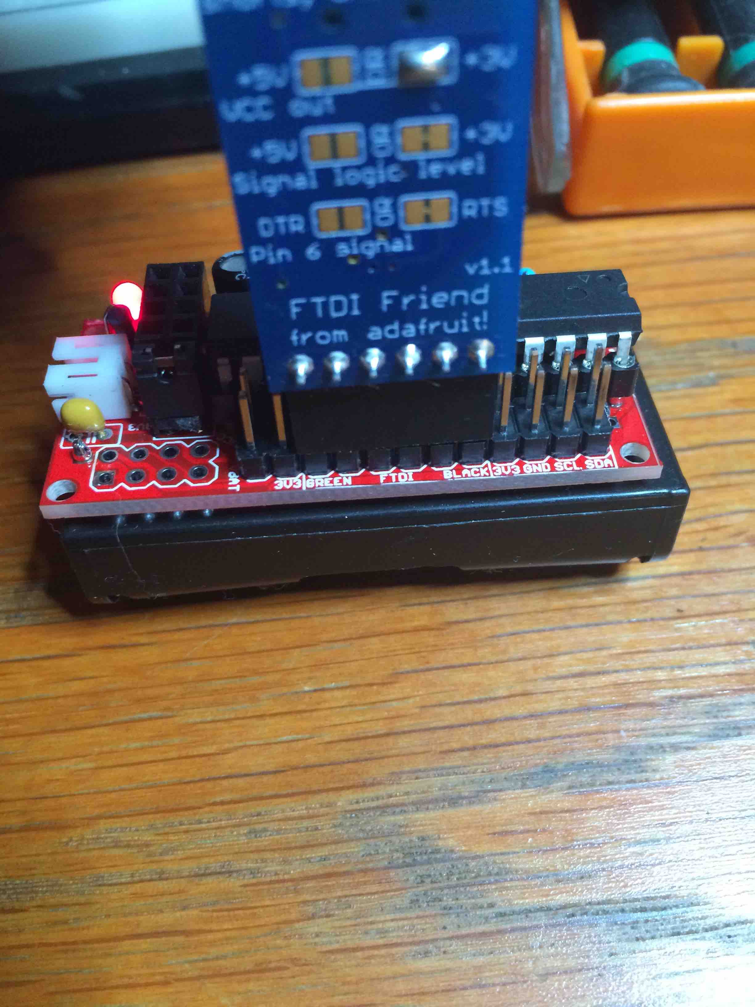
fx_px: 843
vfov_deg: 61.7
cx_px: 378
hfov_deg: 48.2
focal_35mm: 29
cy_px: 504
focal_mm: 4.15
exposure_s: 1/33
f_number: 2.2
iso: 320
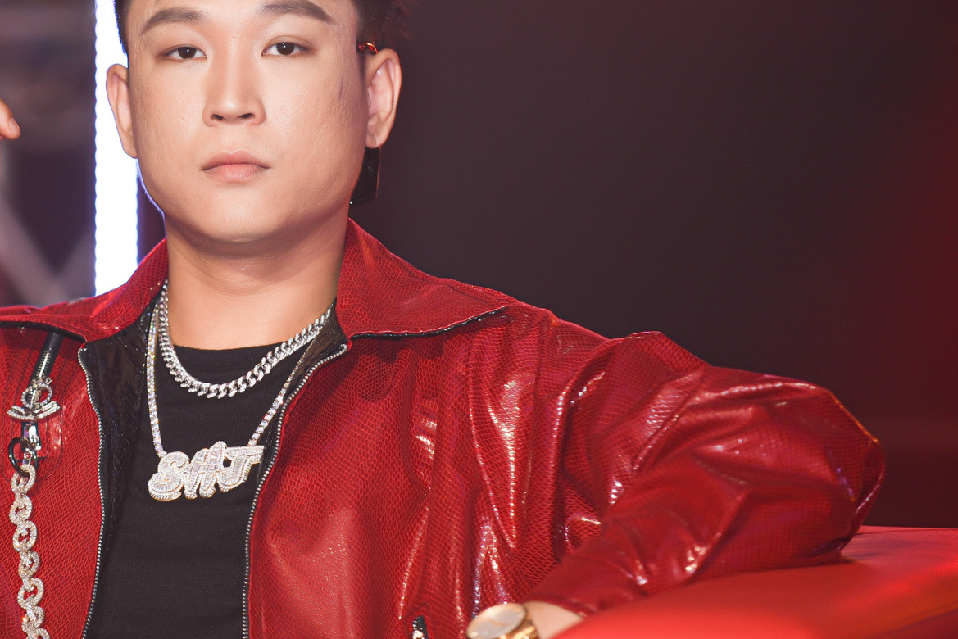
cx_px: 161
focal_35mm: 325
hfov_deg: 6.3
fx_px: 8650
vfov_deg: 4.2
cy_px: 281
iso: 400
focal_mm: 190
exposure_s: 1/200
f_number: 2.8
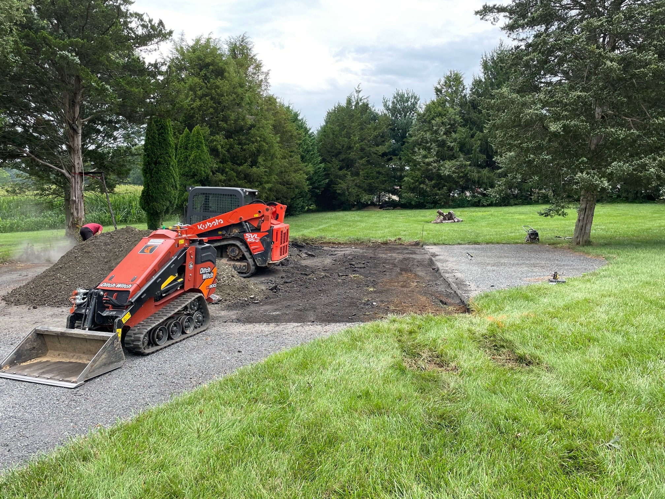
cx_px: 332
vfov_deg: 53.1
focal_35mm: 26
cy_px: 250
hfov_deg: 67.3
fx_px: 499
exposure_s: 1/228
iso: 32
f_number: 1.6
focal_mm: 4.2
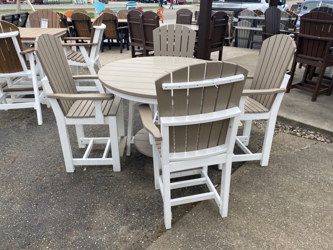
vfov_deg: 53.1
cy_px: 125
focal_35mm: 26
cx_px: 166
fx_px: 250
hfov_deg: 67.3
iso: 32
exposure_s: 1/1585
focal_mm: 4.25
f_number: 1.8
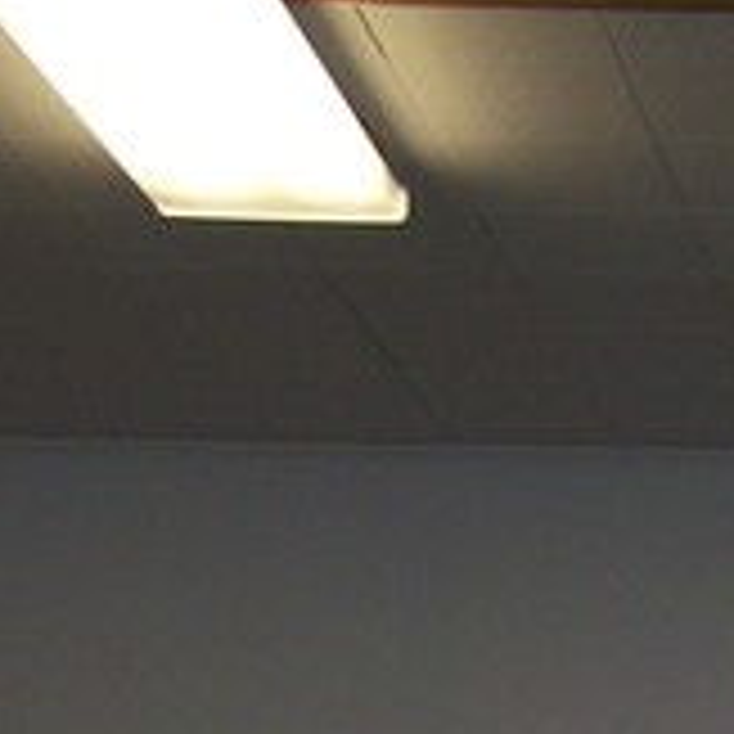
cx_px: 860
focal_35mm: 165
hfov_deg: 10.4
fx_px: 3958
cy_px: 1121
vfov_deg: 10.2
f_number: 2.8
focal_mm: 6.3
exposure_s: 1/60
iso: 80
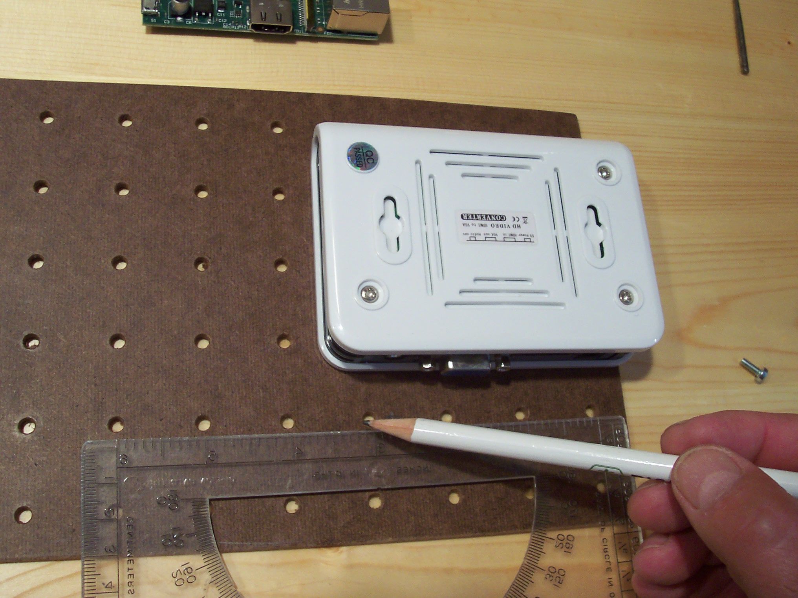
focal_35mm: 37
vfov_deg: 38.7
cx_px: 399
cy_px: 299
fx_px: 853
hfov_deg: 50.1
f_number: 2.8
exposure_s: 1/30
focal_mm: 5.6
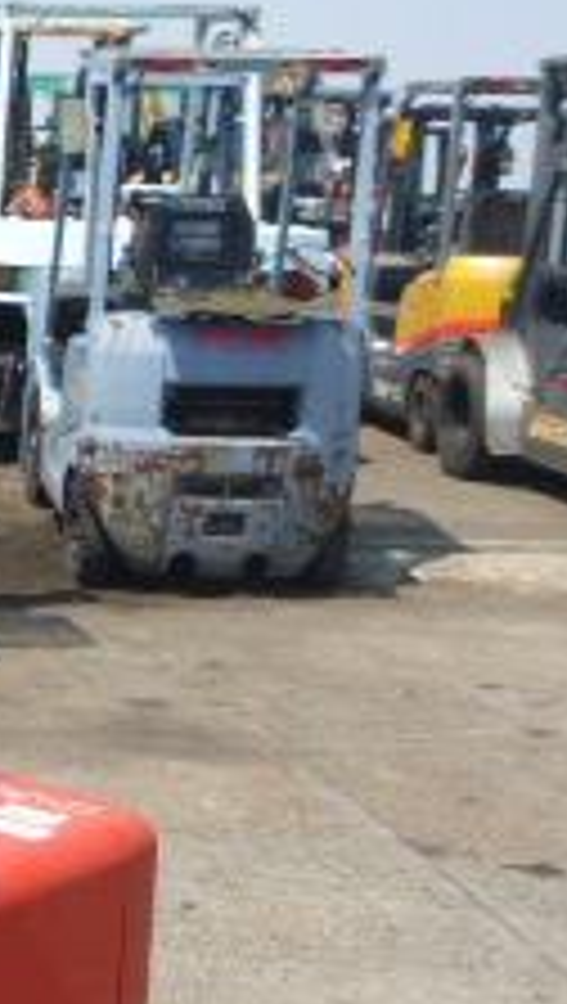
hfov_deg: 13.8
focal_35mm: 78
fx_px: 2078
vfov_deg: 27.0
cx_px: -468
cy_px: 689
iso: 100
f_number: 3.9
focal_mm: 4.5
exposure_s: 1/500
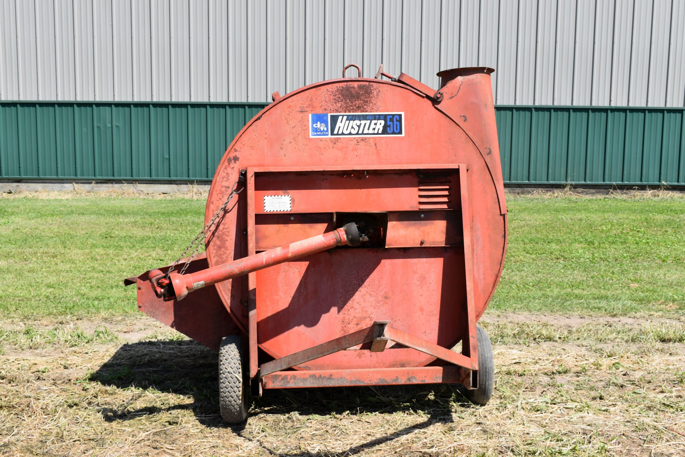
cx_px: 342
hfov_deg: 42.3
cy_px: 228
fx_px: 885
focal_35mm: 46
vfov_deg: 28.9
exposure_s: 1/400
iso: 200
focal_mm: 31
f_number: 10
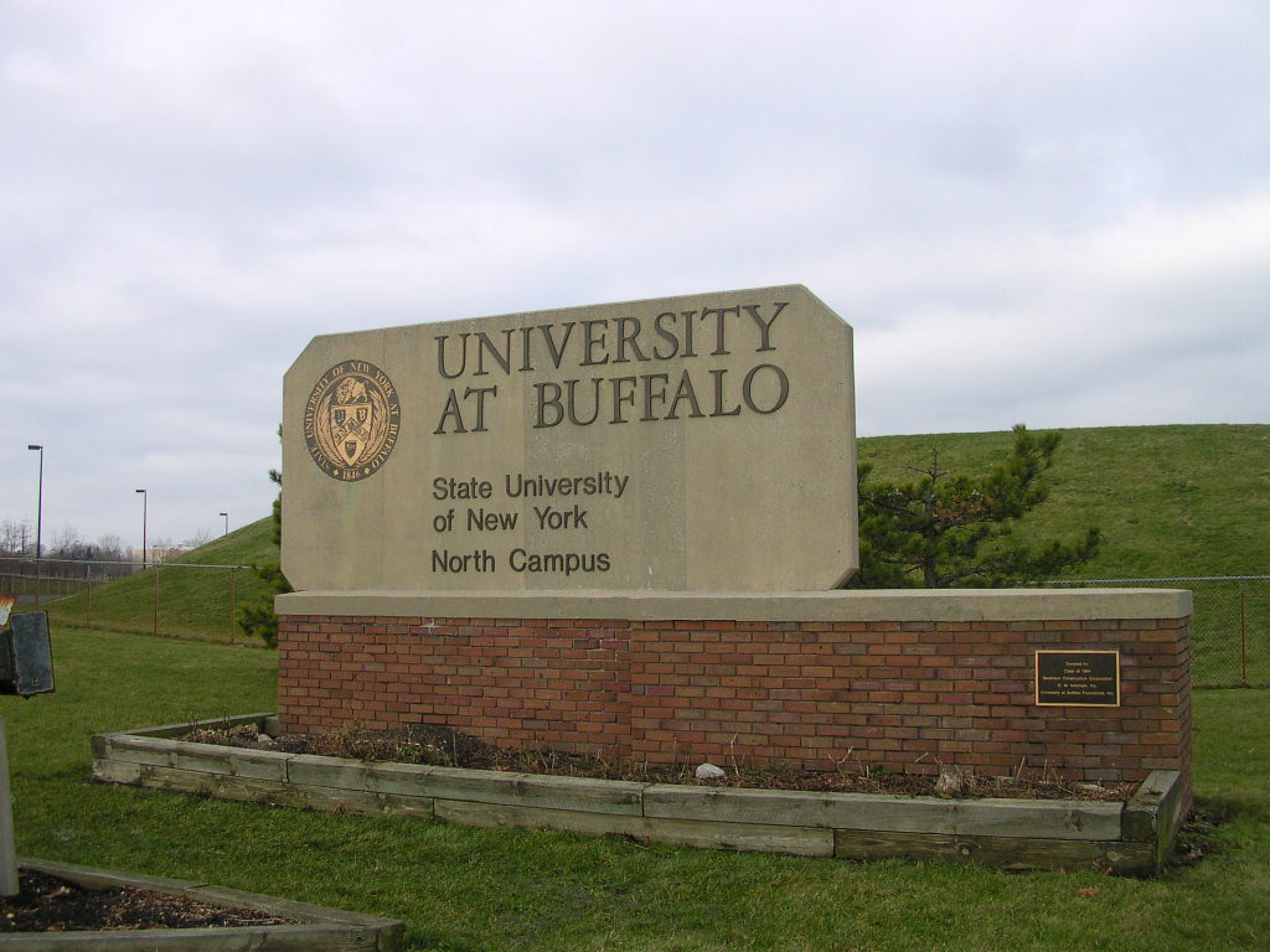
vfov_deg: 38.7
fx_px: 1357
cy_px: 476
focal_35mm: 37
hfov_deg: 50.1
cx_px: 635
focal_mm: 5.6
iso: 100
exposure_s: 1/356
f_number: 2.7
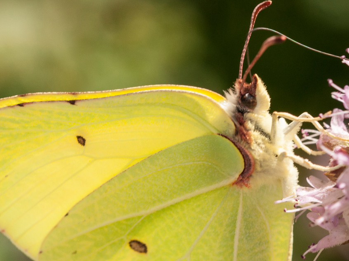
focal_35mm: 248
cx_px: 228
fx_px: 2500
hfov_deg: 8.0
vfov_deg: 6.0
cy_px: 177
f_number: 8
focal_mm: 90
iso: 320
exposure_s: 1/350
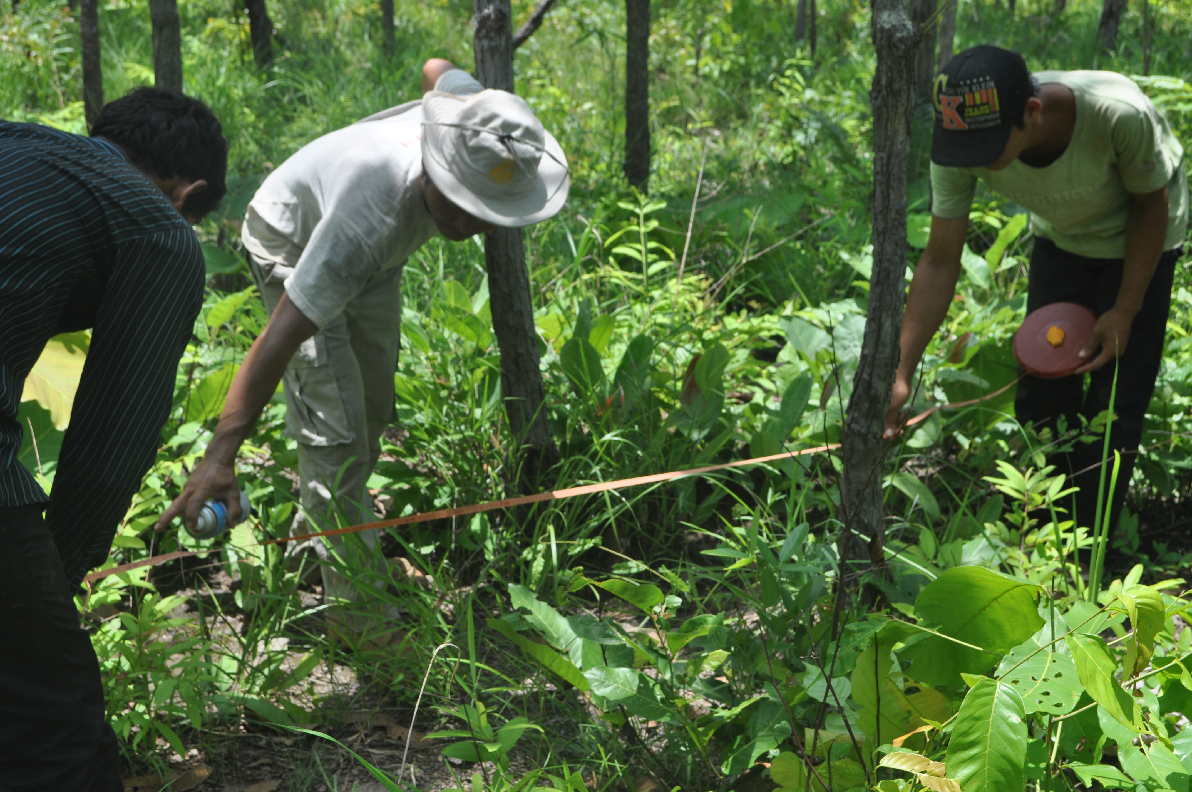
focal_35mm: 52
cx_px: 596
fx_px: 1736
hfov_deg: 37.9
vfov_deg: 25.7
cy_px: 396
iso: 200
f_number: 7.1
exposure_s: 1/200
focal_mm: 35
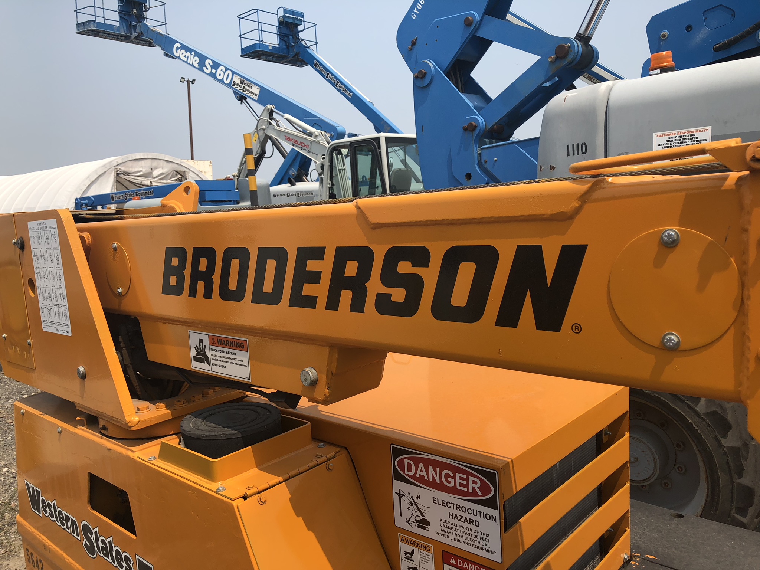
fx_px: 615
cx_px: 380
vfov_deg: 49.7
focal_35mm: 28
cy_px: 285
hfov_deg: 63.4
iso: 20
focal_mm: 3.99
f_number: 1.8
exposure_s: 1/1869
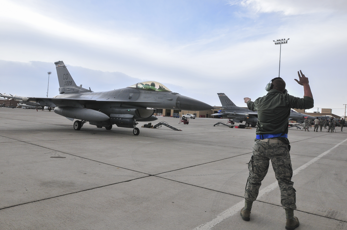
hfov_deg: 70.5
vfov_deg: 50.3
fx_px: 245
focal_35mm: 26
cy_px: 115
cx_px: 174
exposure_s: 1/500
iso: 500
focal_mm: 17
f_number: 11
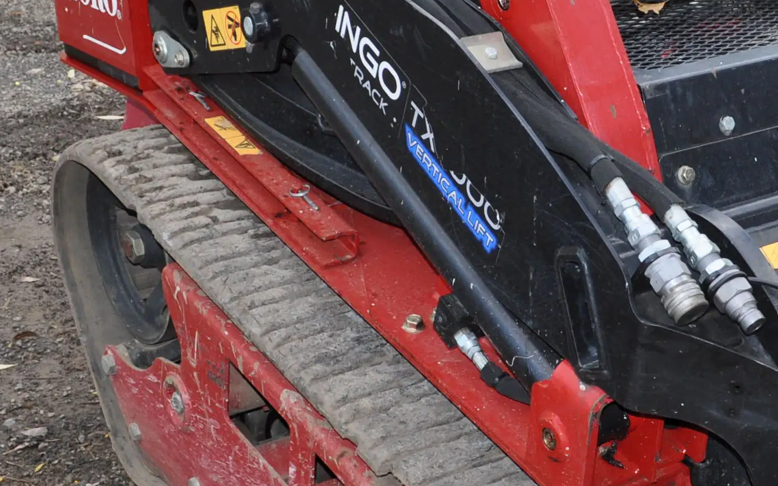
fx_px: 1739
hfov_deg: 24.8
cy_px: 273
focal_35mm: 82
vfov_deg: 15.9
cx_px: 635
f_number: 5.6
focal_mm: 18
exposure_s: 1/200
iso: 200
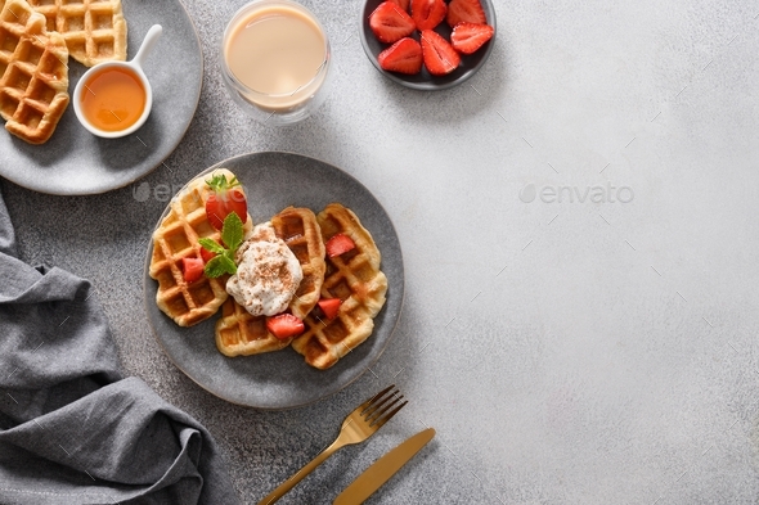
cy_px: 252
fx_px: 854
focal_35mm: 40
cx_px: 380
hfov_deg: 47.9
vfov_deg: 33.0
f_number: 7.1
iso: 100
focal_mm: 27
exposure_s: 1/160
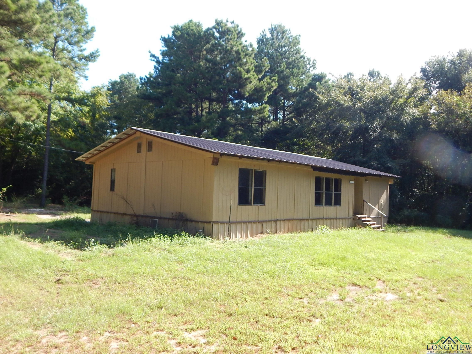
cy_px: 177
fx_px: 423
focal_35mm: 31
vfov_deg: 45.4
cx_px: 236
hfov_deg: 58.4
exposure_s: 1/320
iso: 125
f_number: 3.2
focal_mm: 5.6
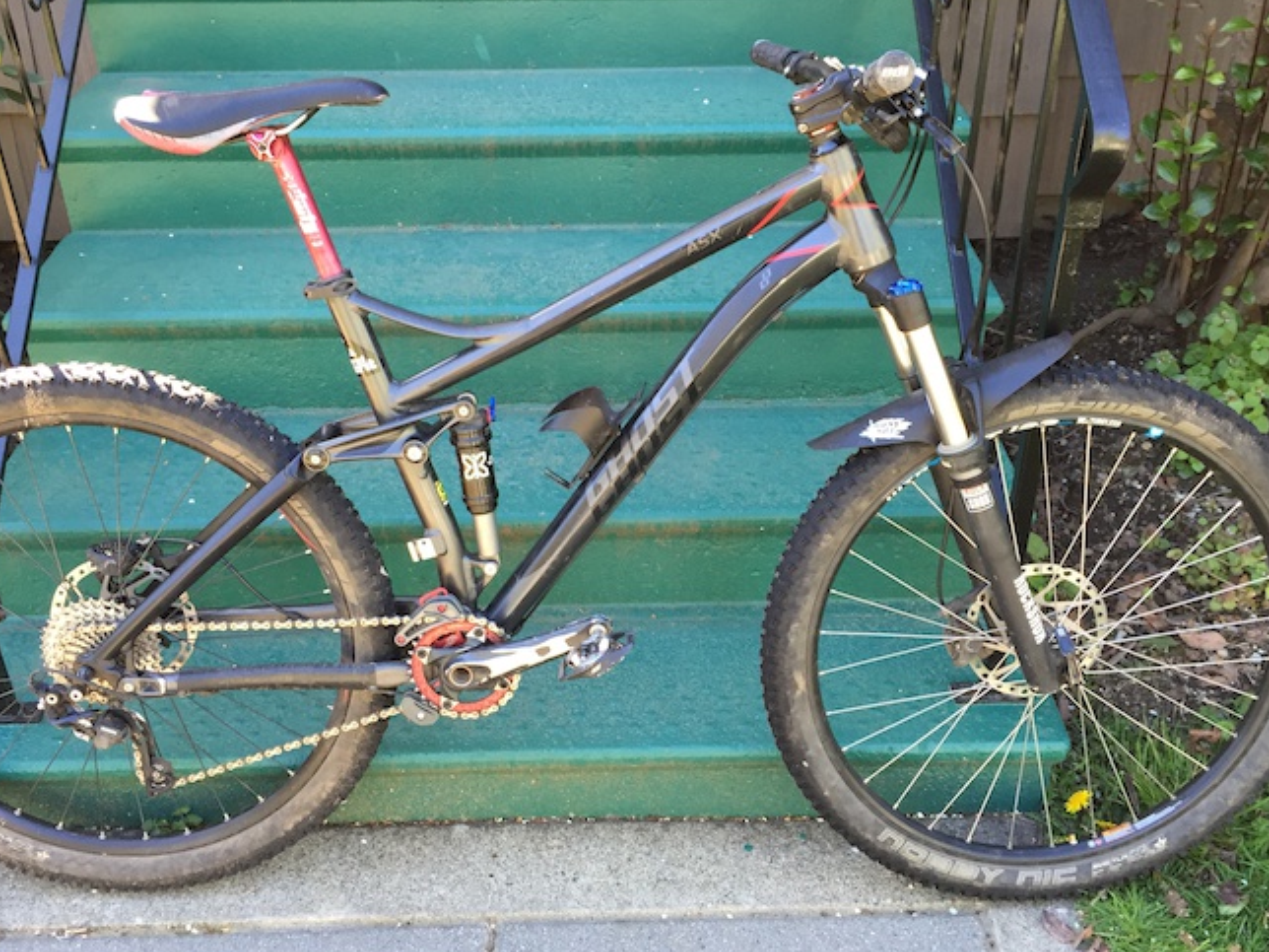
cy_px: 442
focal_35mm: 36
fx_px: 1320
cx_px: 617
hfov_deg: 51.3
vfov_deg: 39.6
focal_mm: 4.15
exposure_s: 1/40
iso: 32
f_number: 2.2
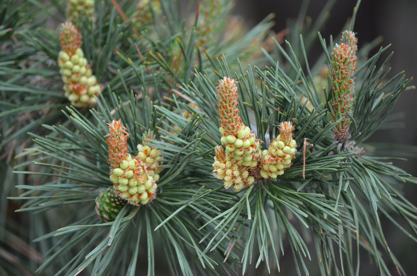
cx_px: 208
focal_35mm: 240
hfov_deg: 8.6
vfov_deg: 5.7
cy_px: 138
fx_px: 2774
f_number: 5.3
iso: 800
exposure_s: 1/800
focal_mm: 160
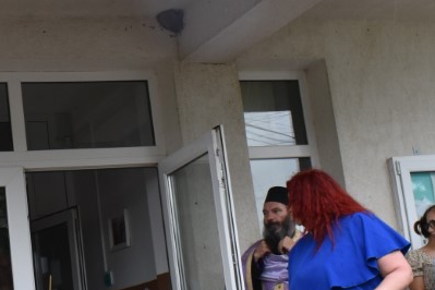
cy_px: 158
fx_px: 942
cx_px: 71
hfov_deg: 25.4
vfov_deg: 17.5
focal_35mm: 78
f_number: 6.3
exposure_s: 1/160
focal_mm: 18
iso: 400
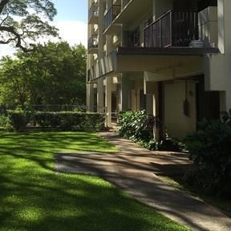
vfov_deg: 29.5
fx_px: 430
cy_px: 52
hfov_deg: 30.0
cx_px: 96
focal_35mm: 57
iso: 25
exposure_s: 1/1115
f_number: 2.2
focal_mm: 4.15
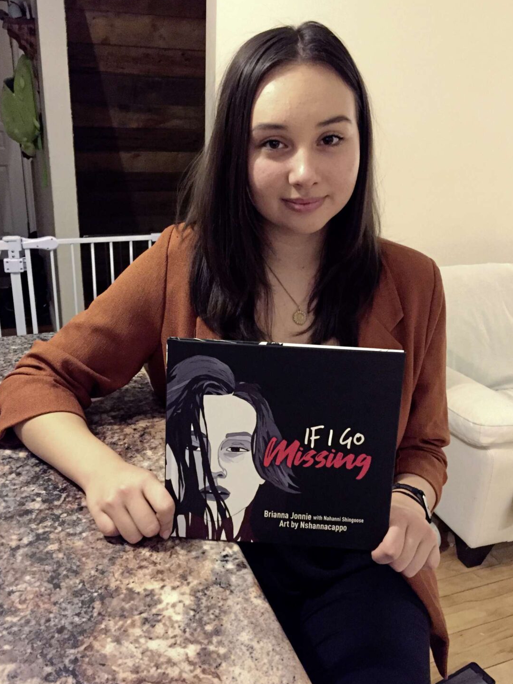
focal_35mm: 31
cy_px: 338
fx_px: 612
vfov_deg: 58.3
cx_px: 255
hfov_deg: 45.4
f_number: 2.2
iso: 400
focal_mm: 4.15
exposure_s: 1/15
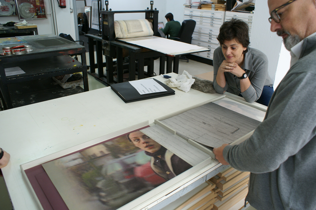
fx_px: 237
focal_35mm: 27
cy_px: 105
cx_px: 158
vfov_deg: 47.9
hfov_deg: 67.4
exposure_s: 1/30
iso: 250
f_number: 3.5
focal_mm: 18
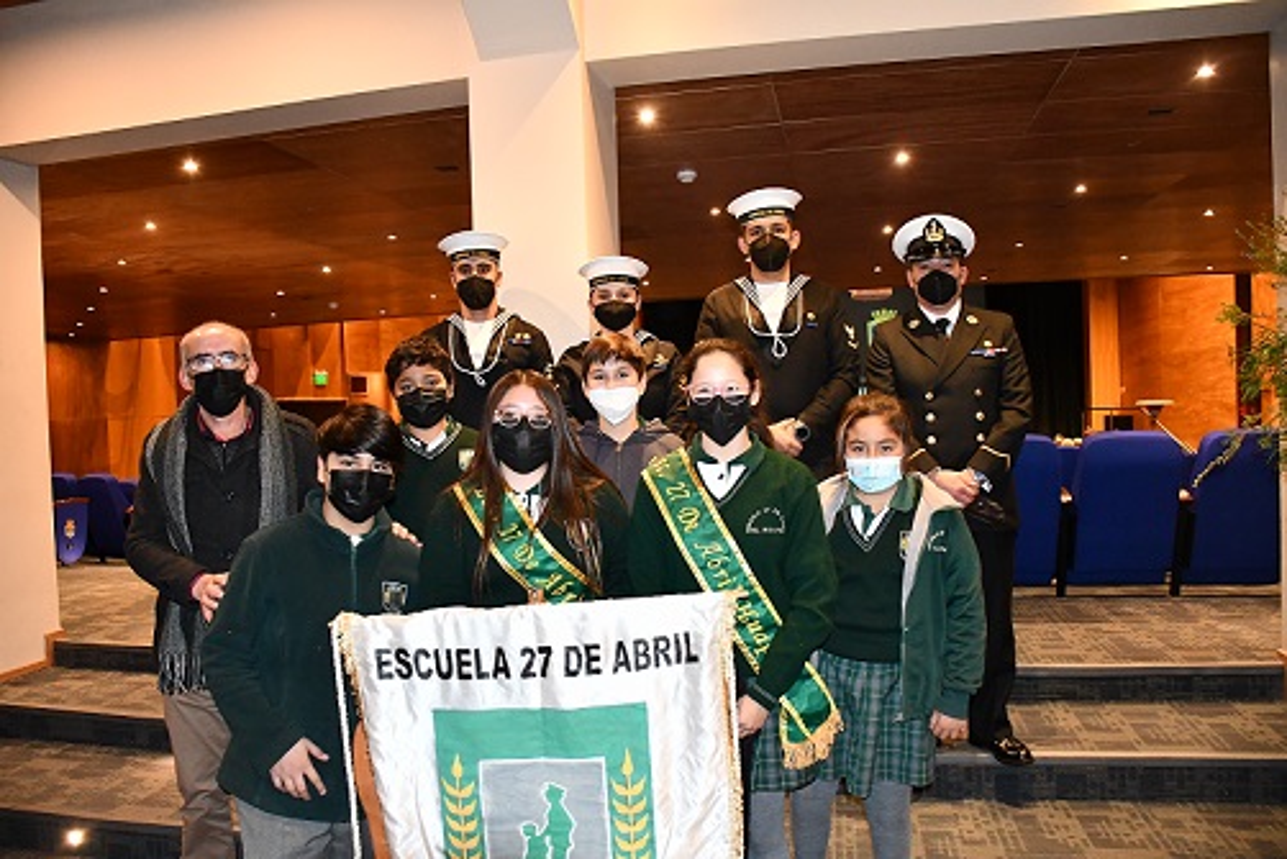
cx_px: 644
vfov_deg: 48.0
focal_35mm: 27
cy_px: 430
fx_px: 965
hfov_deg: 67.4
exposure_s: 1/60
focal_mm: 18
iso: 4500
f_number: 3.5
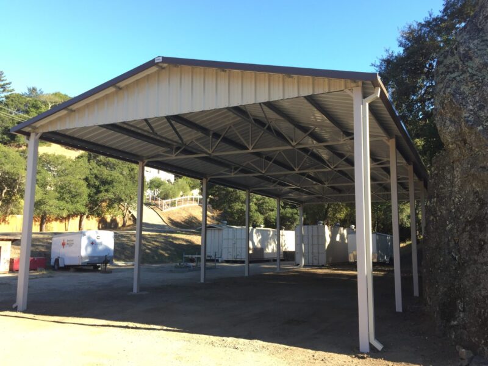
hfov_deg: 61.7
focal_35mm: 29
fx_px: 409
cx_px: 244
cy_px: 183
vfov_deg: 48.2
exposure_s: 1/304
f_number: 2.2
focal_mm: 4.15
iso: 32
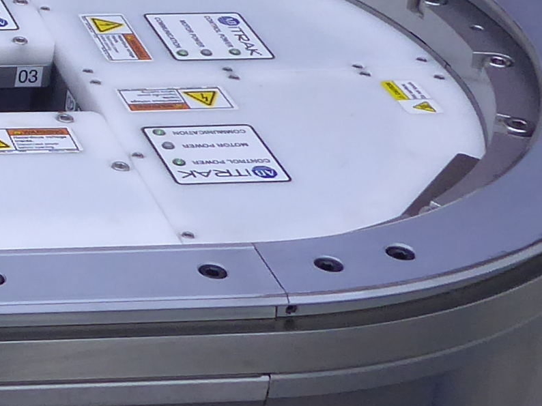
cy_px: -112
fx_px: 1972
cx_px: -430
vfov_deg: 11.5
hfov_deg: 13.9
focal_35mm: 126
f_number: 3.3
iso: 125
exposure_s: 1/60
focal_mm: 4.3
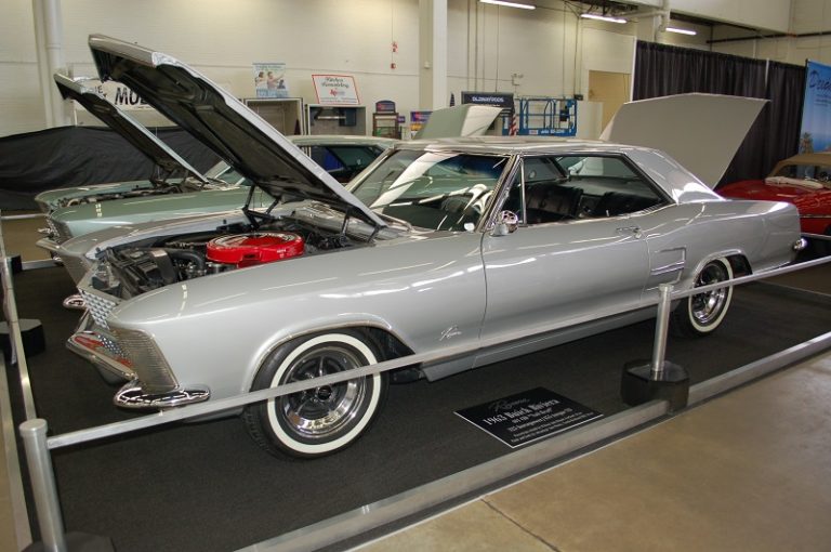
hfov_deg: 67.4
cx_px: 416
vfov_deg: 47.8
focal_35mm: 27
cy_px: 276
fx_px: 622
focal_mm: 18
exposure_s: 1/60
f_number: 3.5
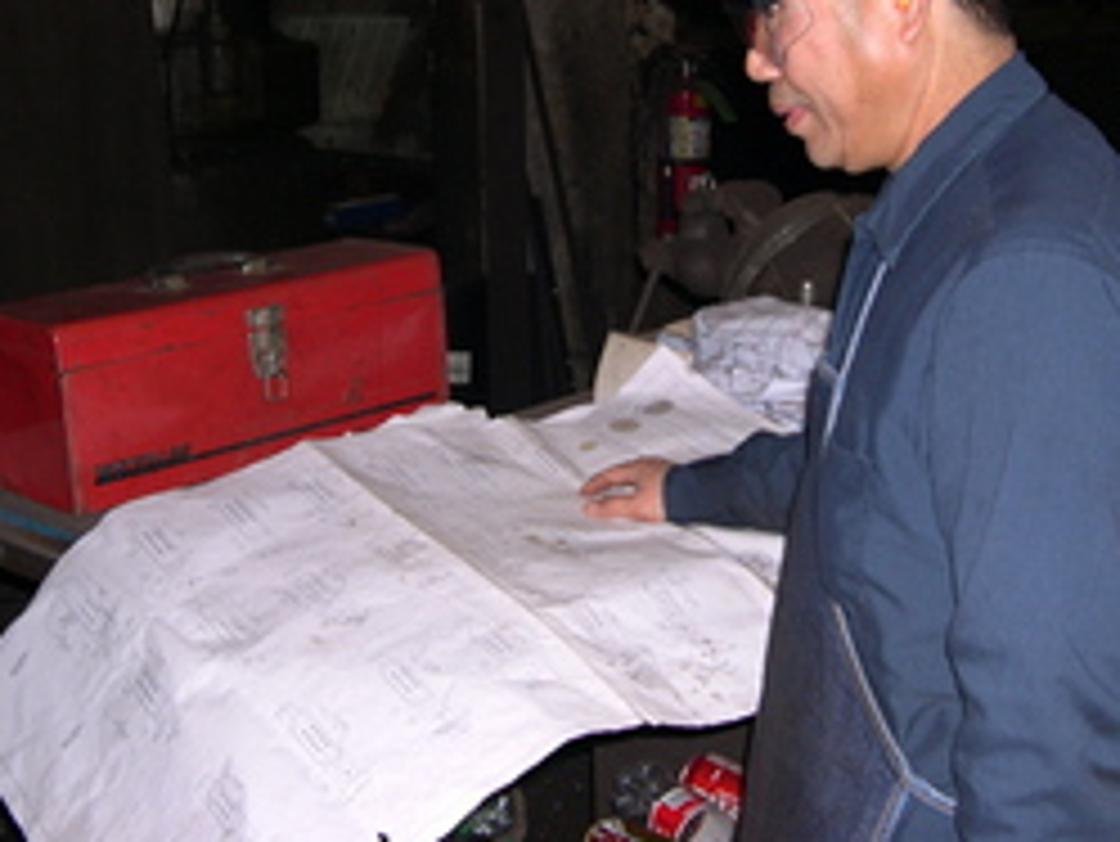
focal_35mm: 55
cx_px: 612
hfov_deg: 34.9
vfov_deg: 26.4
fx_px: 1780
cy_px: 252
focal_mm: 8
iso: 100
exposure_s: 1/60
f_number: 2.8
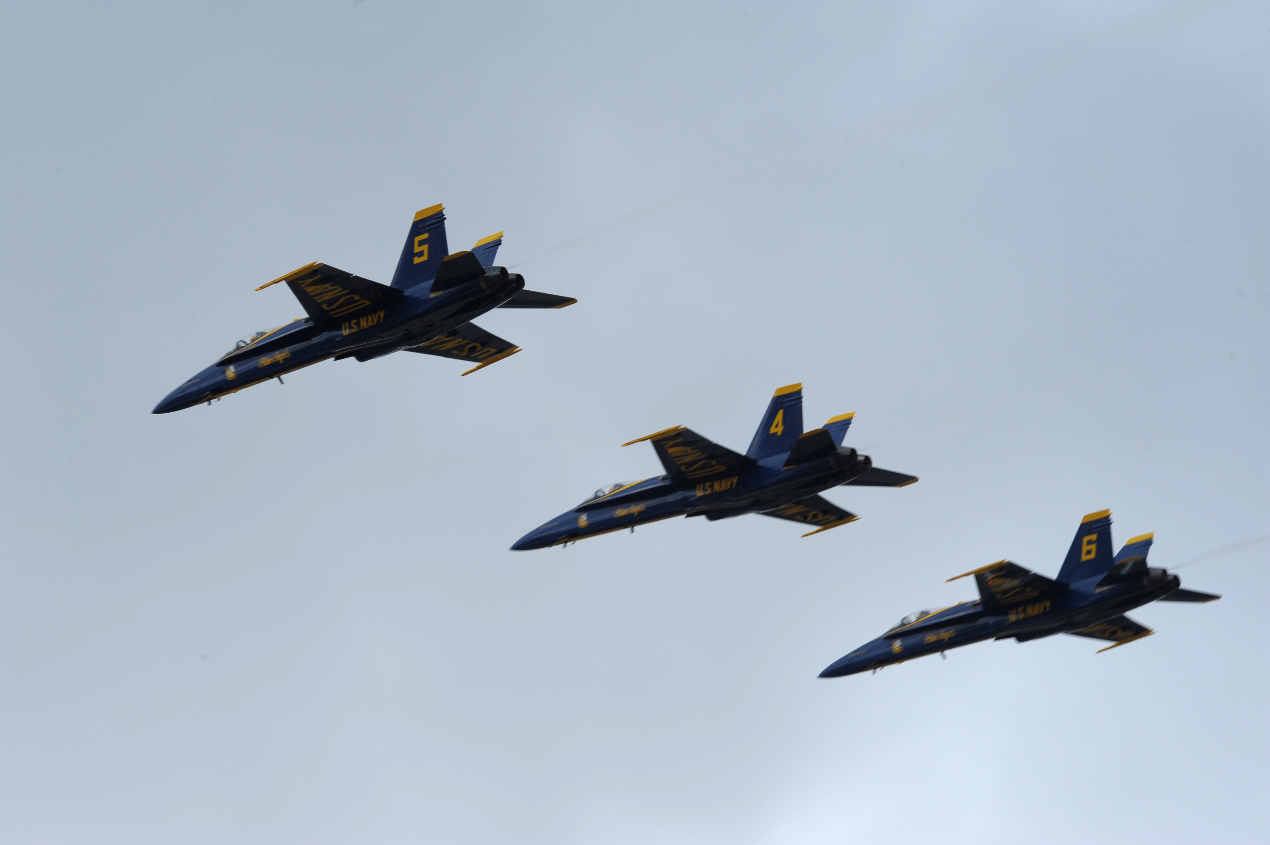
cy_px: 422
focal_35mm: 150
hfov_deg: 13.7
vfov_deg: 9.1
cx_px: 635
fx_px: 5288
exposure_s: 1/250
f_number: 14
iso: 320
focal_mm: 150
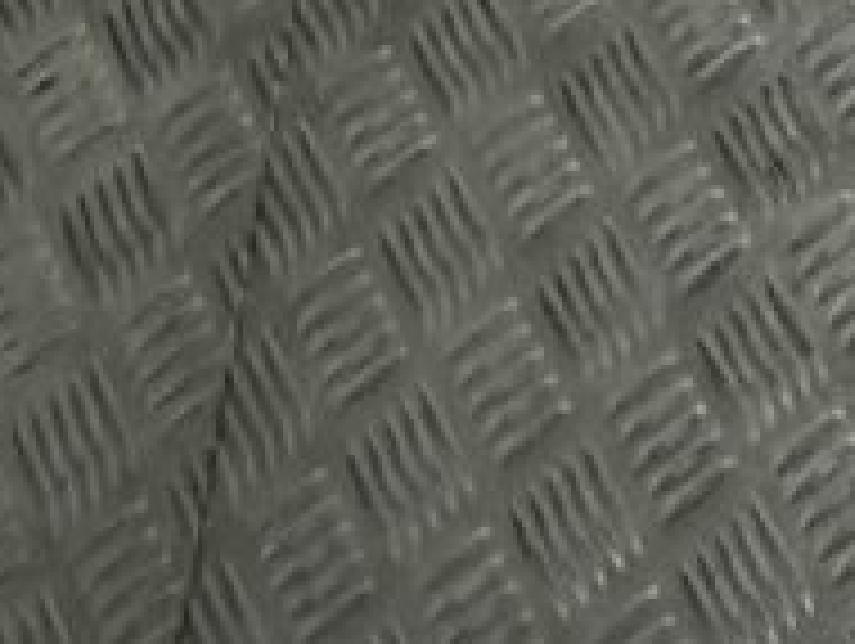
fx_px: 3314
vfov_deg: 5.0
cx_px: 126
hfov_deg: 14.6
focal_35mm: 134
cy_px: -3371
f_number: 2.2
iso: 40
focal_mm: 2.22
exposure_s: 1/279
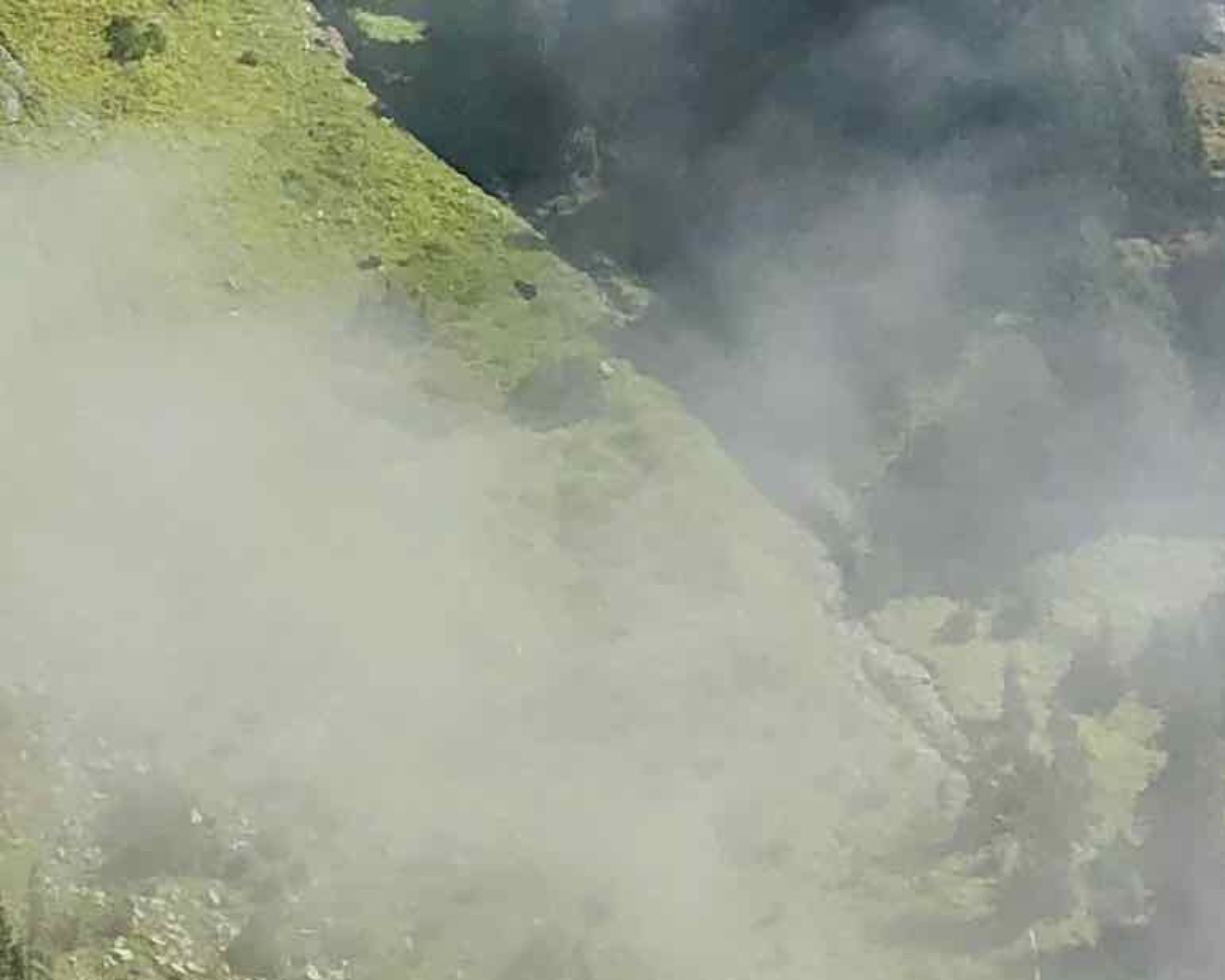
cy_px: -179
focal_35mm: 139
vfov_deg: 10.9
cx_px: -366
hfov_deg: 13.4
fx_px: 5040
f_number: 1.8
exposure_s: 1/1567
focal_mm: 3.99
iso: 20
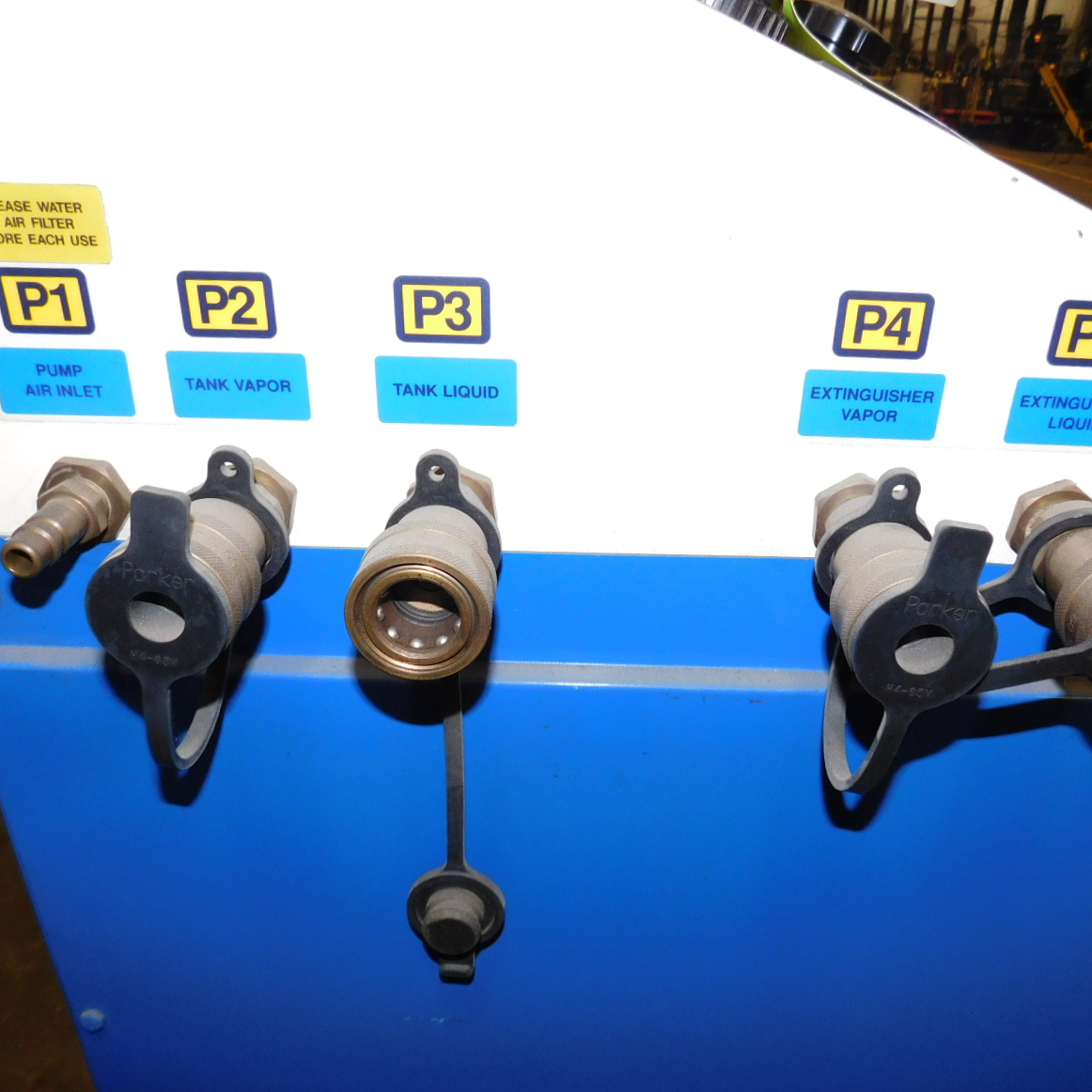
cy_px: 555
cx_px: 585
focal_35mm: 28
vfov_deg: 57.3
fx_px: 999
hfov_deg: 57.2
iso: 200
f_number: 3
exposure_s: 1/30
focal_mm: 4
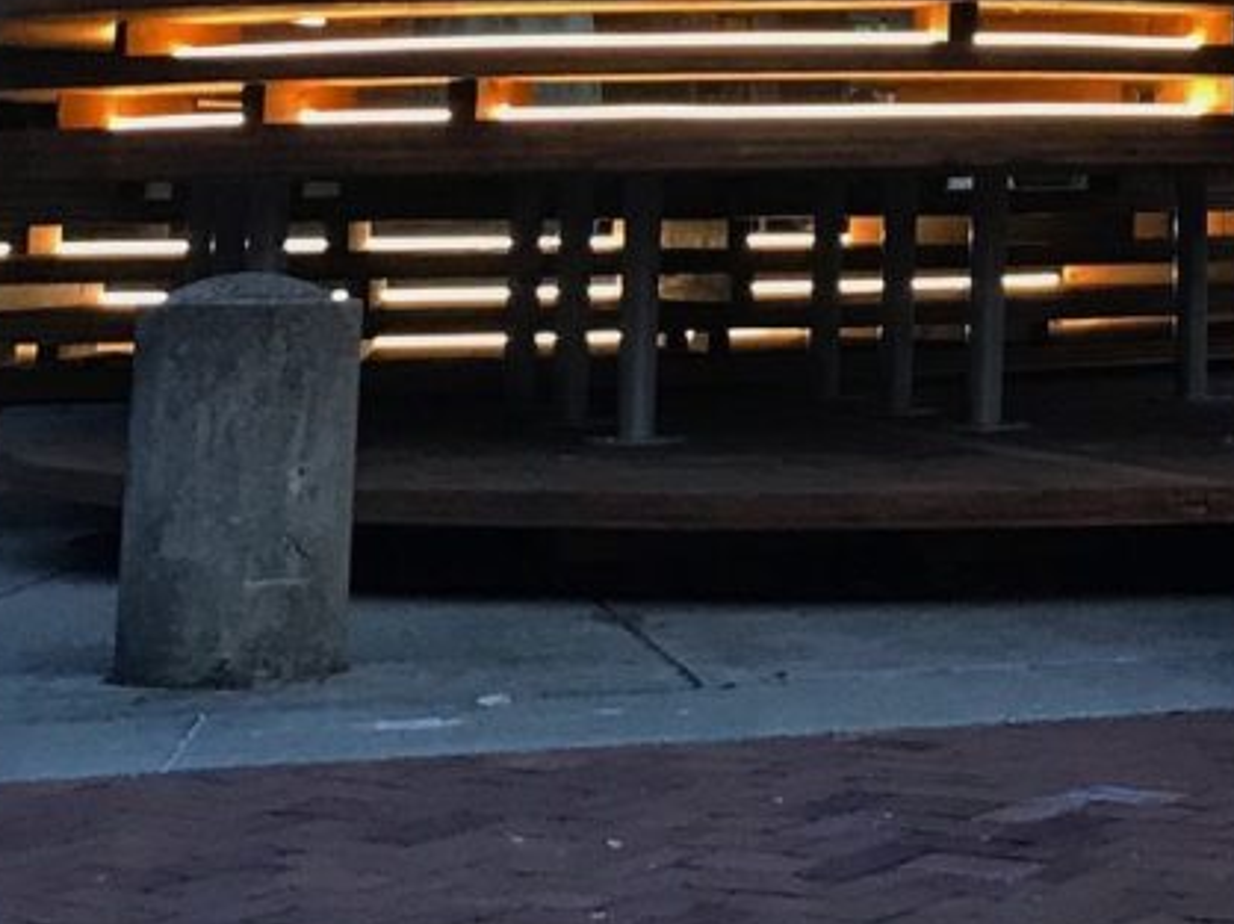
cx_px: 1656
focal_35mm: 103
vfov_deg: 13.4
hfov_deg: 17.7
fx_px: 3670
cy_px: -502
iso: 50
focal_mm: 3.99
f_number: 1.8
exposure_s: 1/15
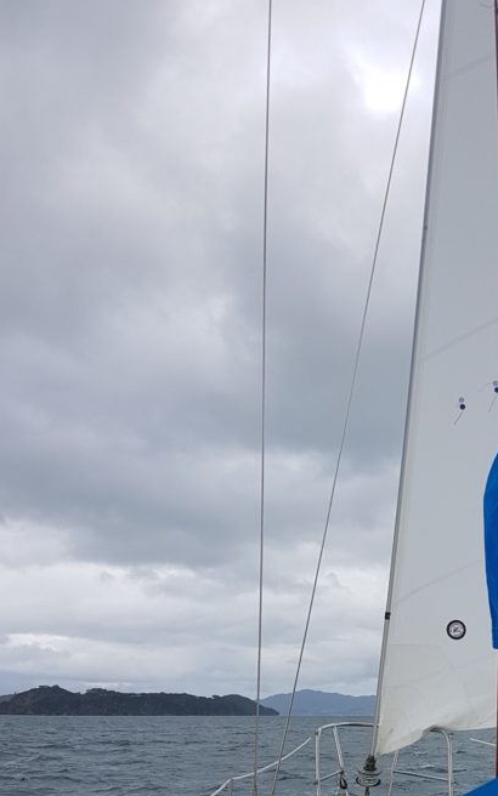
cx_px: 438
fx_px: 934
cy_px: 597
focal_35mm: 43
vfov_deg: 44.7
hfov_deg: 28.8
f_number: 1.7
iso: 40
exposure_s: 1/2408
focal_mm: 4.2
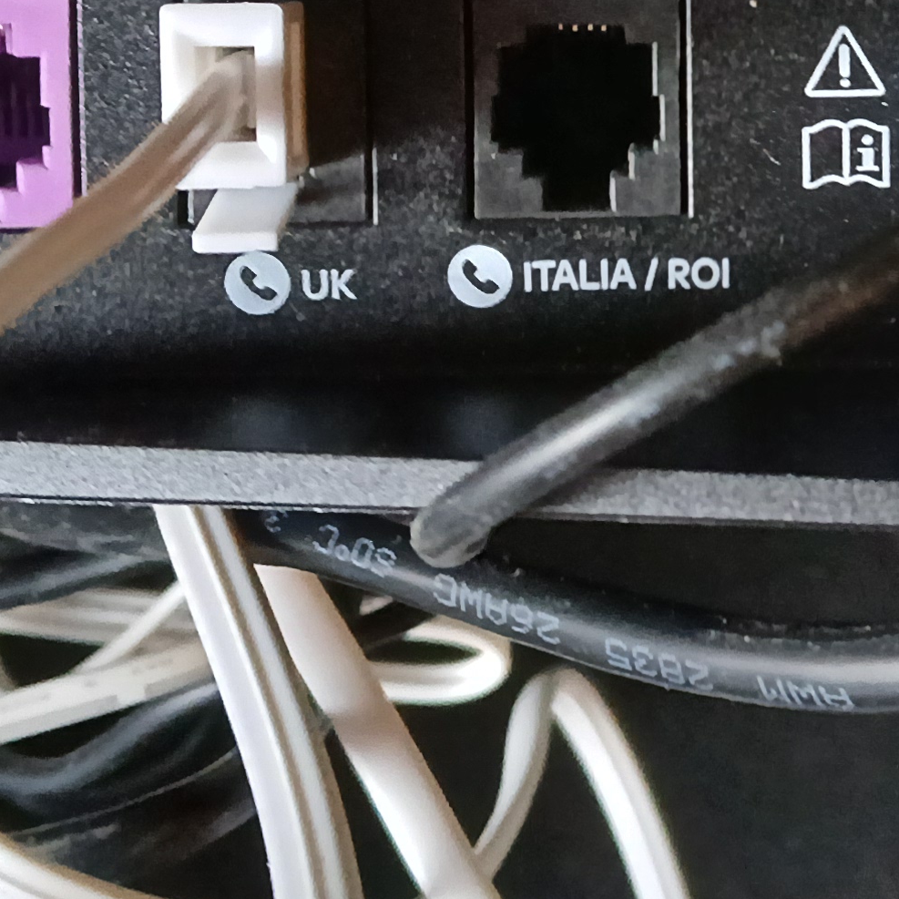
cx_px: 938
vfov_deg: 17.9
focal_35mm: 95
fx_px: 2791
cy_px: 45
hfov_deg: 17.8
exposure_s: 1/20
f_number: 1.8
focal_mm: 3.98
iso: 500
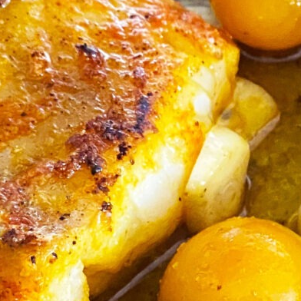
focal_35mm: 120
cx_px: 450
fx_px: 1181
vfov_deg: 14.2
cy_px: 319
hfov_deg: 13.7
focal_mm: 4.25
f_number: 1.8
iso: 500
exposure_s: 1/30
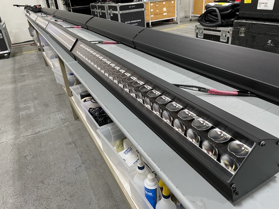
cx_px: 140
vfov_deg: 53.1
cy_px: 104
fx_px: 210
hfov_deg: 67.3
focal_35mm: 26
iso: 125
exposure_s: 1/70
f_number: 1.6
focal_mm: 4.2
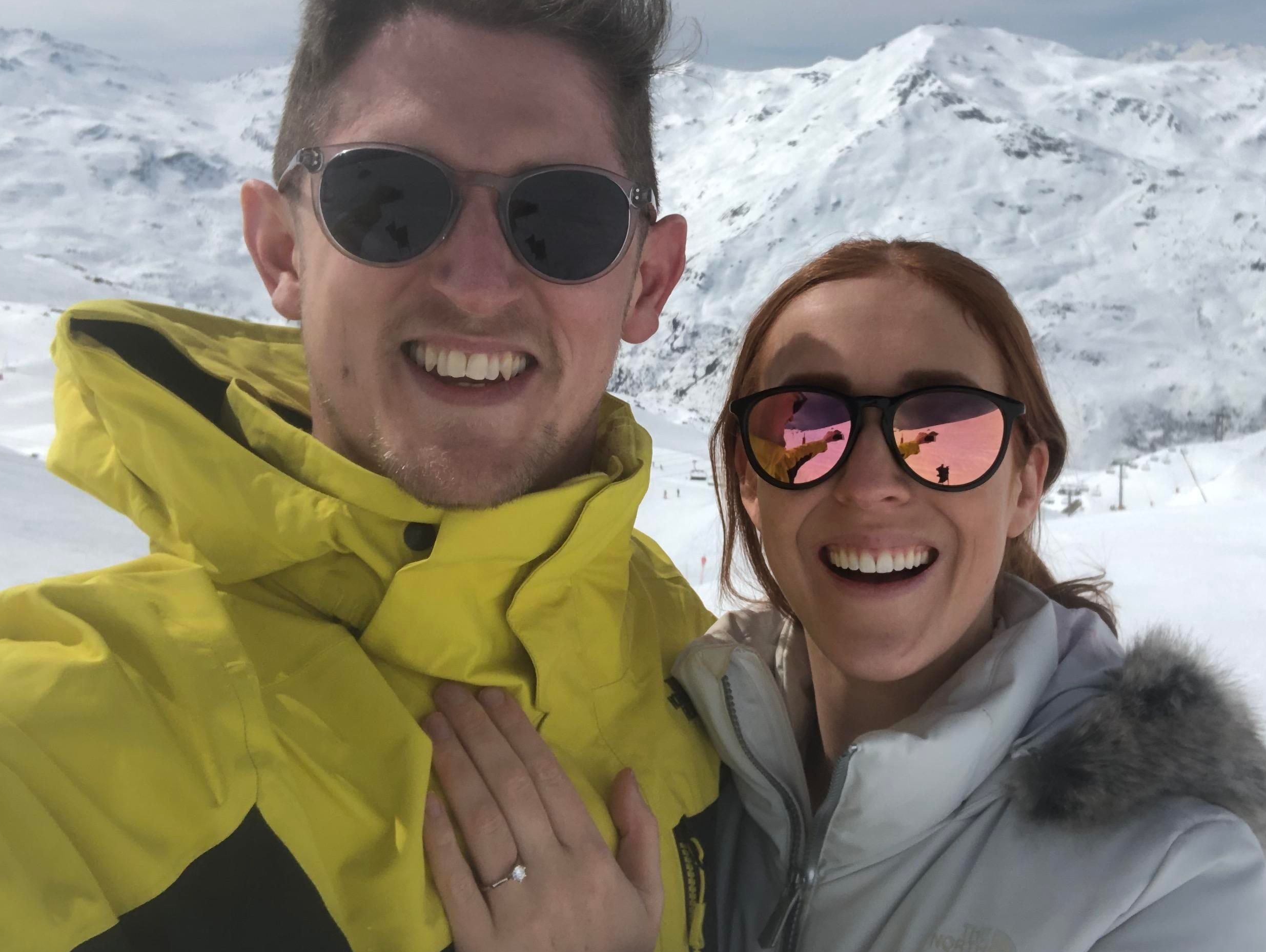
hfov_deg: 46.4
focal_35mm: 40
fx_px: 1464
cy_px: 379
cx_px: 783
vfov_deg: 35.9
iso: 20
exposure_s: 1/2049
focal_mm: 2.87
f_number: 2.2
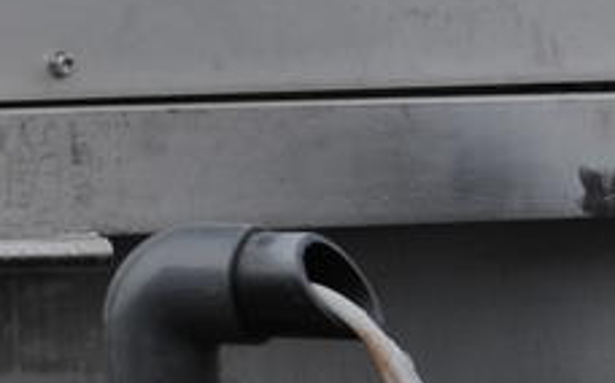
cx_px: -568
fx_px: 7016
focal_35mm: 419
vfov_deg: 3.0
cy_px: -944
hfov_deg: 4.9
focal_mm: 52
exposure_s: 1/200
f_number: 7.1
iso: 640
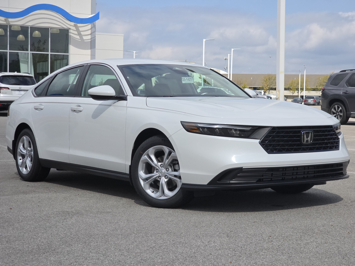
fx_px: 708
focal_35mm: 69
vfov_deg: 21.3
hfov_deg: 28.2
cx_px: 178
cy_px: 133
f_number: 2.4
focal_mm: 7.9
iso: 50
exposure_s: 1/2593
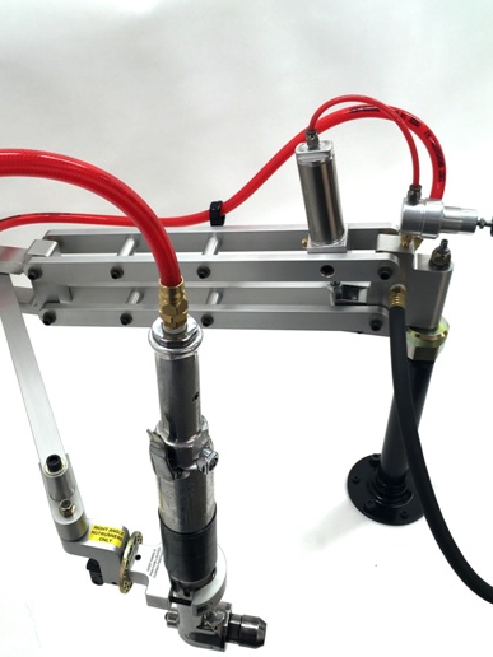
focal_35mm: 36
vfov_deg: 51.4
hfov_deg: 39.6
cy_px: 322
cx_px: 228
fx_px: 684
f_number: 2.2
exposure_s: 1/60
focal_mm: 4.15
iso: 25
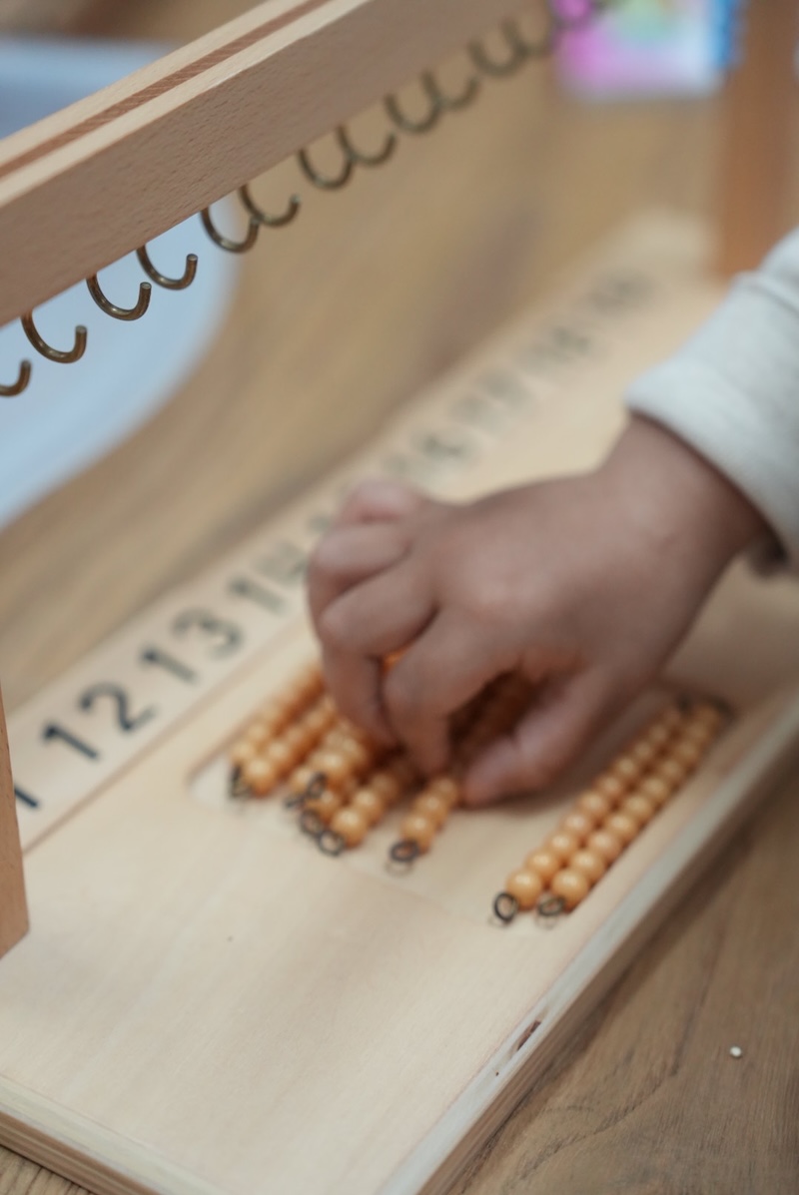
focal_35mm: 70
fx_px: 2326
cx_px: 400
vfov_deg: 28.8
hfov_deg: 19.5
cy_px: 598
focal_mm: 70
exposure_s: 1/320
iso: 4000
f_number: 3.2
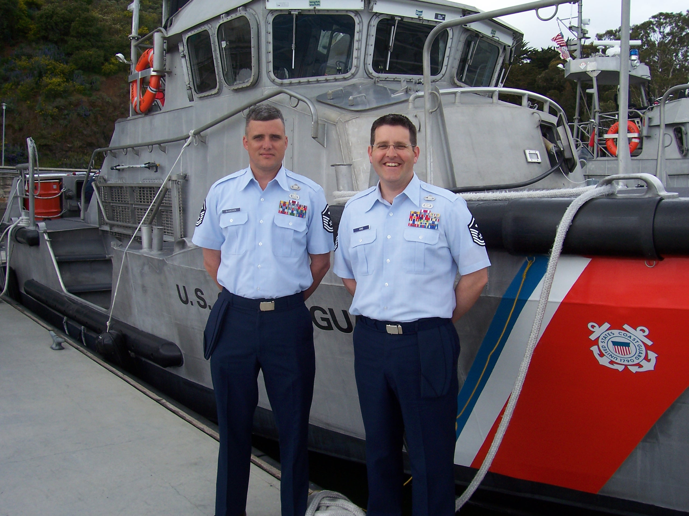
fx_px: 677
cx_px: 344
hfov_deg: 54.0
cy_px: 258
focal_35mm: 34
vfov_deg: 41.8
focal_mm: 5.6
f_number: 5.6
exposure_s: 1/250
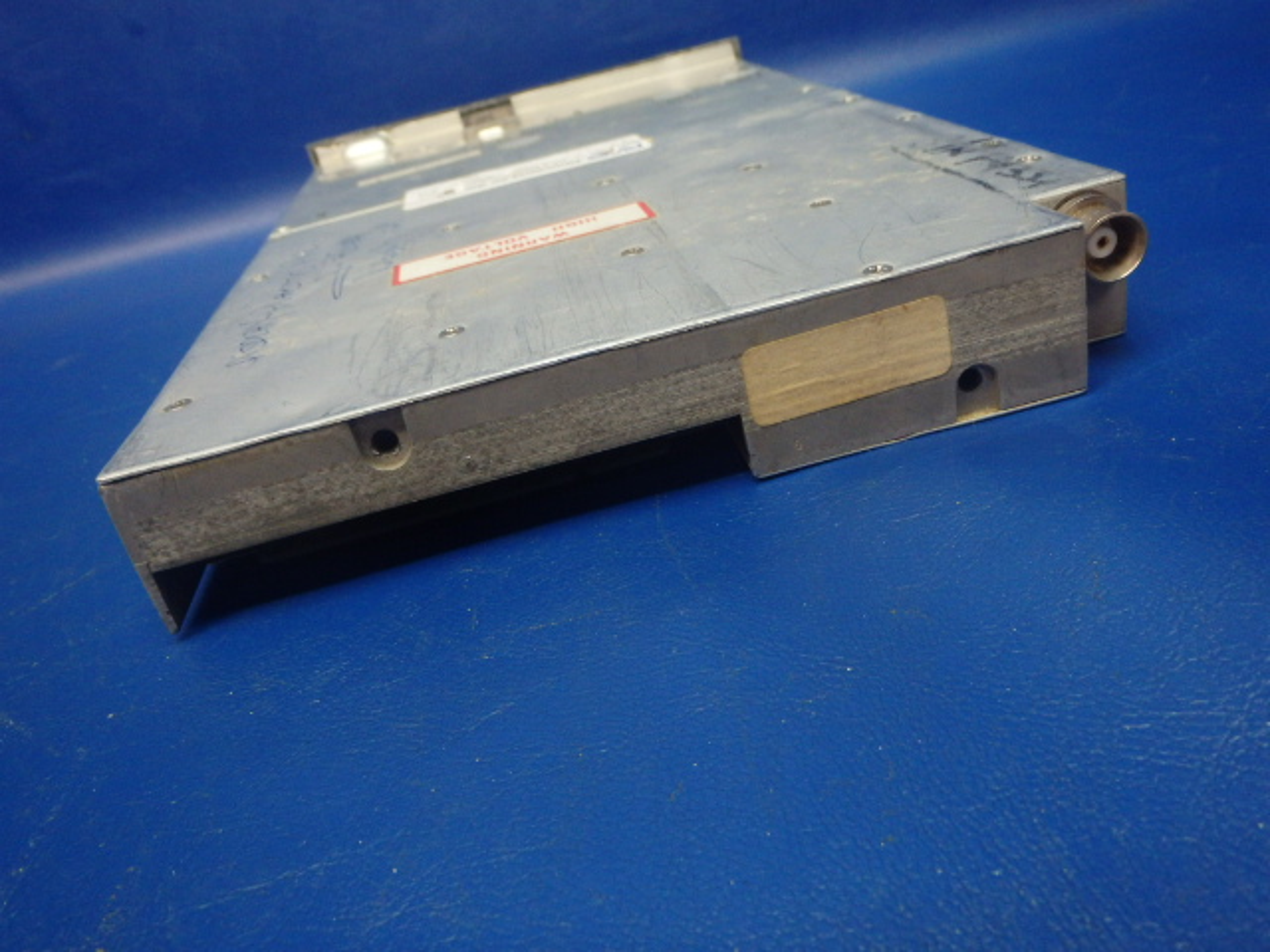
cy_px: 476
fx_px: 1027
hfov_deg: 63.4
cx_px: 635
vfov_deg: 49.7
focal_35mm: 28
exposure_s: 1/30
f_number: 3.9
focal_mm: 5
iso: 400
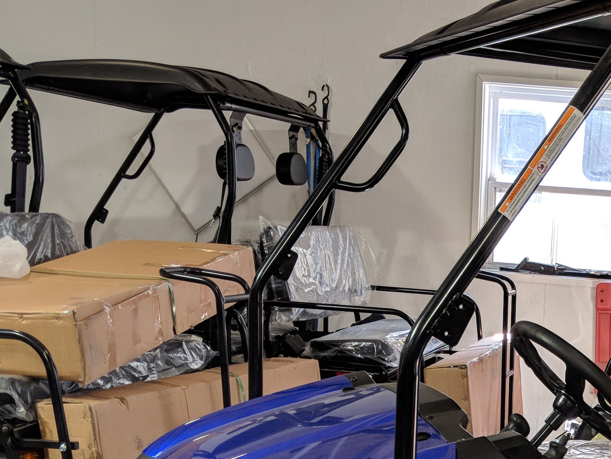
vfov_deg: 21.5
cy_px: 534
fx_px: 1130
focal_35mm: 64
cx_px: 627
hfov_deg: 28.2
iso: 52
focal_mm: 4.44
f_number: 1.8
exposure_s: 1/120
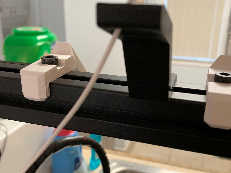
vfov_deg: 39.6
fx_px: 240
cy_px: 100
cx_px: 97
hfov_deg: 51.1
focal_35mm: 36
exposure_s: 1/60
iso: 200
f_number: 1.8
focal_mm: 4.25
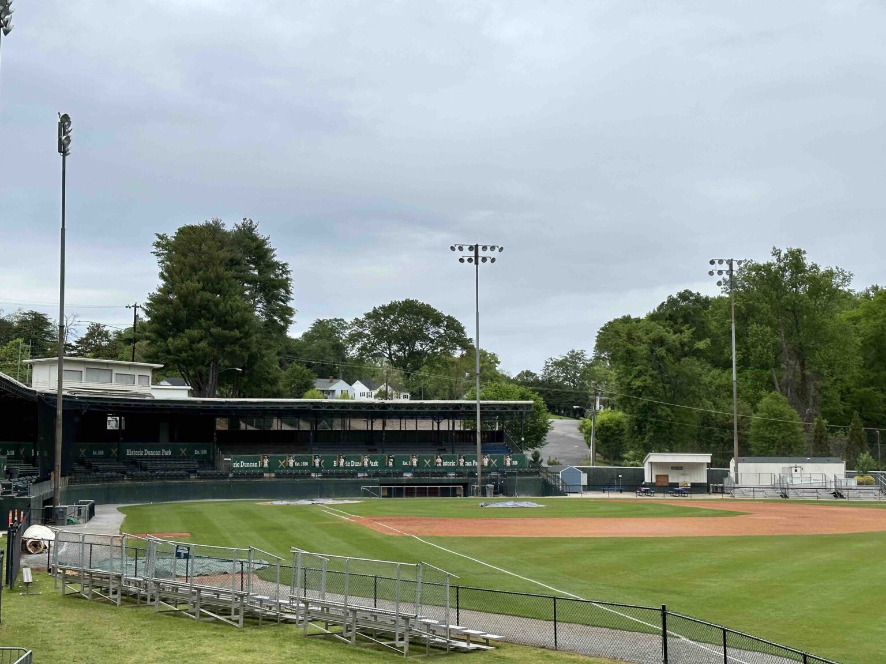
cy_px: 332
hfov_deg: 39.7
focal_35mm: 48
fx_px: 1229
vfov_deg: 30.3
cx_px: 443
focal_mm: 6.86
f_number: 1.78
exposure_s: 1/1721
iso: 64
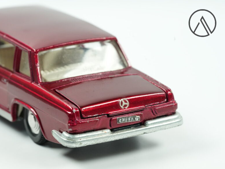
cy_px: 95
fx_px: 741
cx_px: 81
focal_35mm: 114
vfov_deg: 13.0
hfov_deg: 17.2
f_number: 11
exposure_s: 1/60
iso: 3200
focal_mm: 90
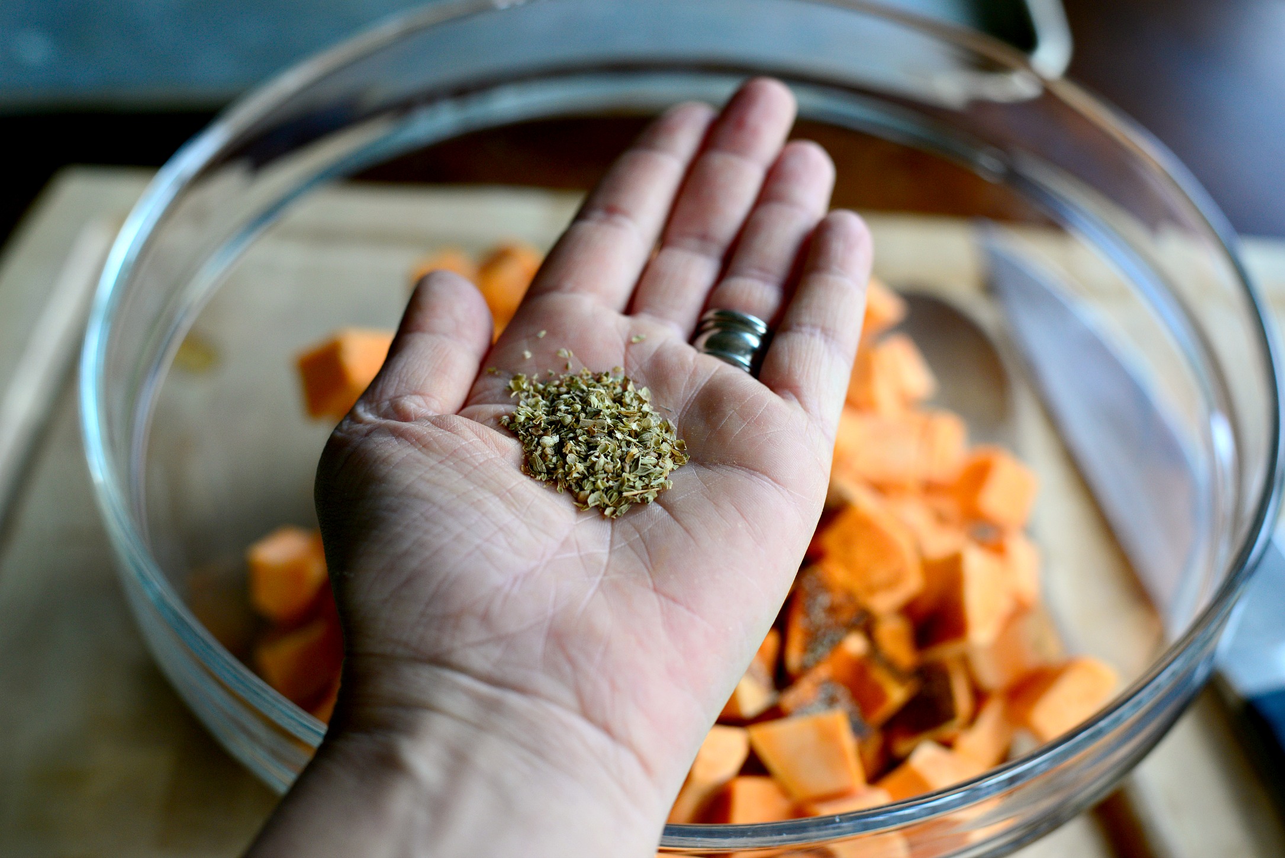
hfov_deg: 39.6
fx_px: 1785
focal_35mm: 50
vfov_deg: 27.0
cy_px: 429
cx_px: 642
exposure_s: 1/125
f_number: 4
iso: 640
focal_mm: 50
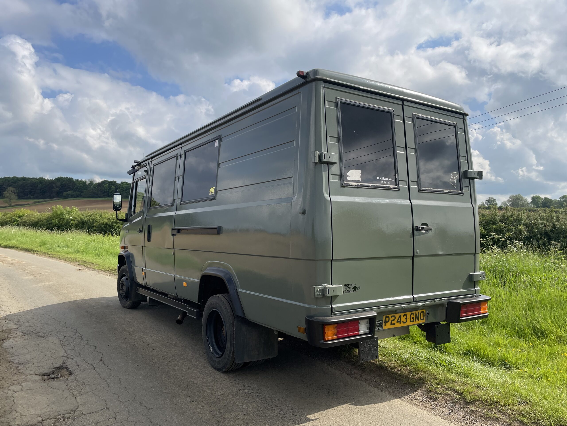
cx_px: 284
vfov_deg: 53.1
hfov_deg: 67.3
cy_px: 213
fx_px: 426
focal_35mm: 26
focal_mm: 4.2
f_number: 1.6
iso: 32
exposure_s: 1/3509
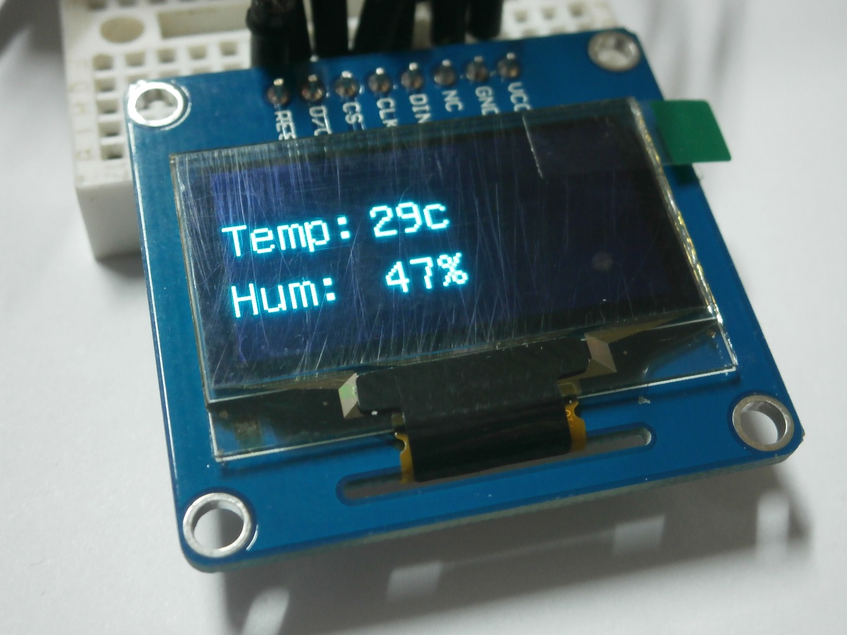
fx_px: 1150
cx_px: 424
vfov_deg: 30.9
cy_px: 318
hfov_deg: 40.4
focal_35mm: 47
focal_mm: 8.3
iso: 200
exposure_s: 1/3
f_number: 3.4
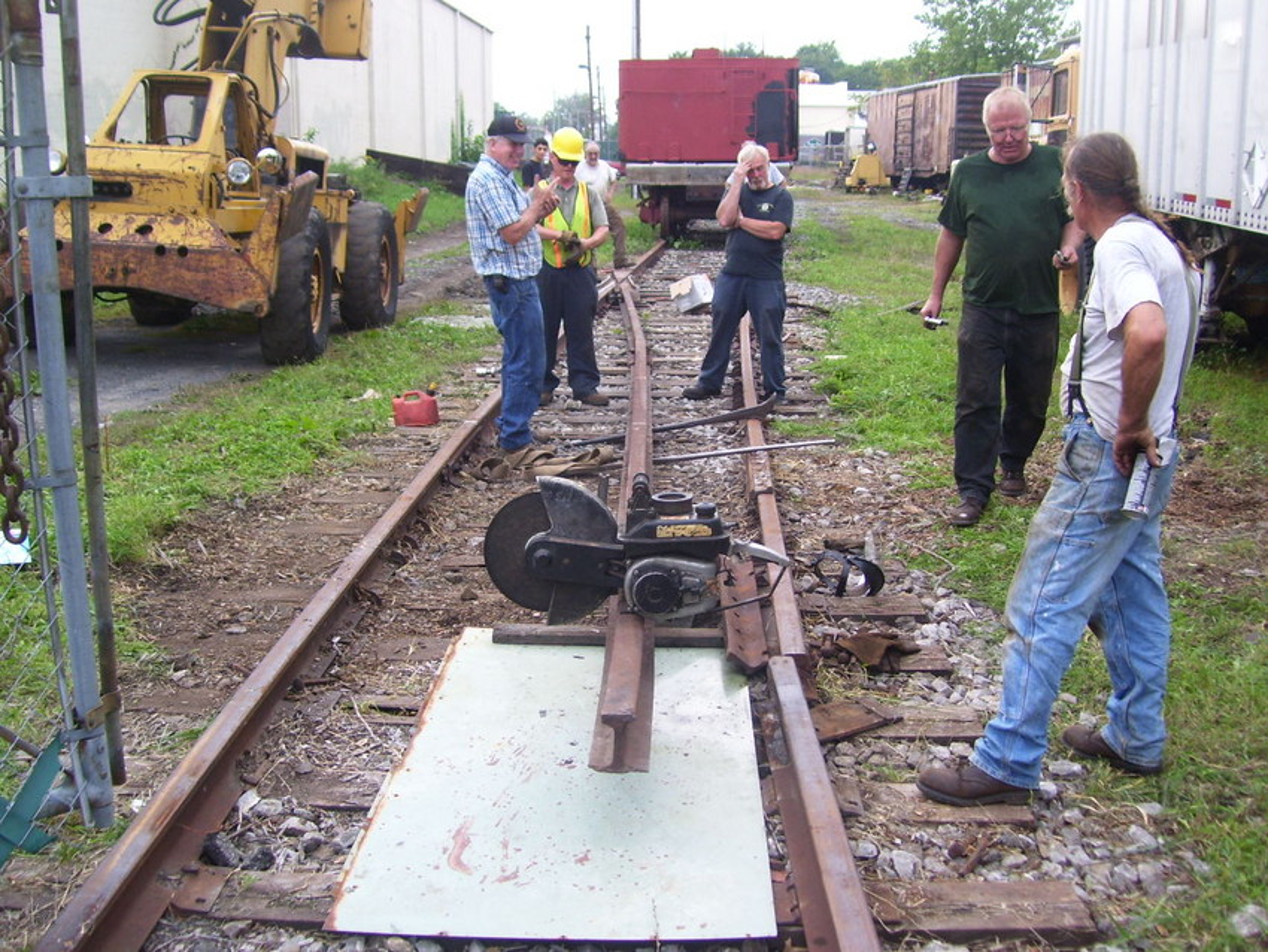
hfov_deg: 50.1
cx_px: 634
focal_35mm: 37
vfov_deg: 38.7
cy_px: 476
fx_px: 1356
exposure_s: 1/125
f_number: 2.7
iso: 80
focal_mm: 6
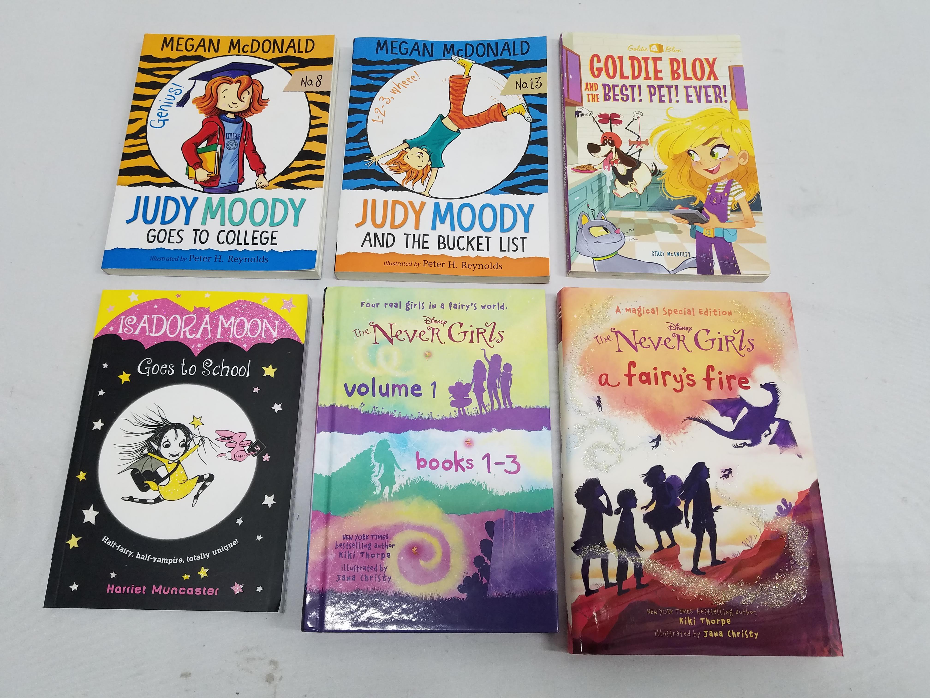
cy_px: 349
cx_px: 465
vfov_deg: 53.1
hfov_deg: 67.3
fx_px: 699
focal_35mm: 26
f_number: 1.7
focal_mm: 4.2
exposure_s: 1/60
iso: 100
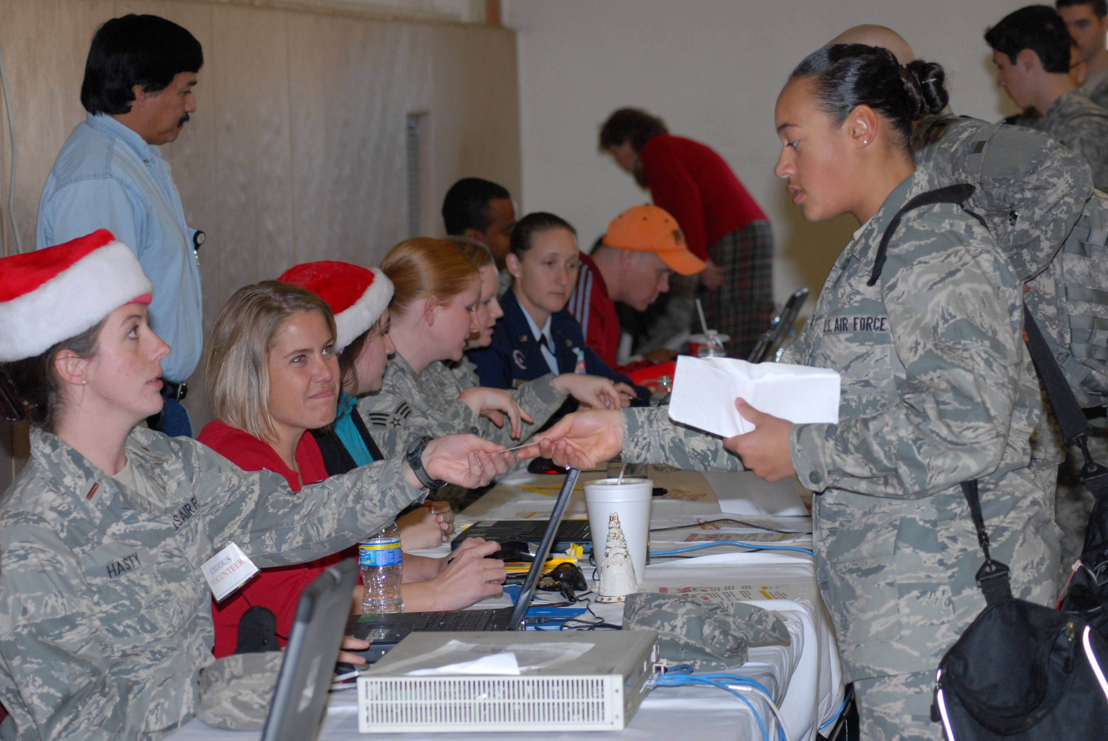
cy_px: 370
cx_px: 554
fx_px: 3929
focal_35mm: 128
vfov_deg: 10.8
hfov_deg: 16.1
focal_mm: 85
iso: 500
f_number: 5.6
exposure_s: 1/60
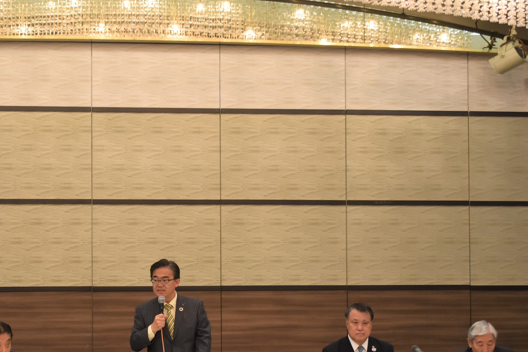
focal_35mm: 82
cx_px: 160
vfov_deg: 16.6
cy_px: 259
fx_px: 1202
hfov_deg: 24.6
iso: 900
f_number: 4.8
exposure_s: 1/60
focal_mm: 36
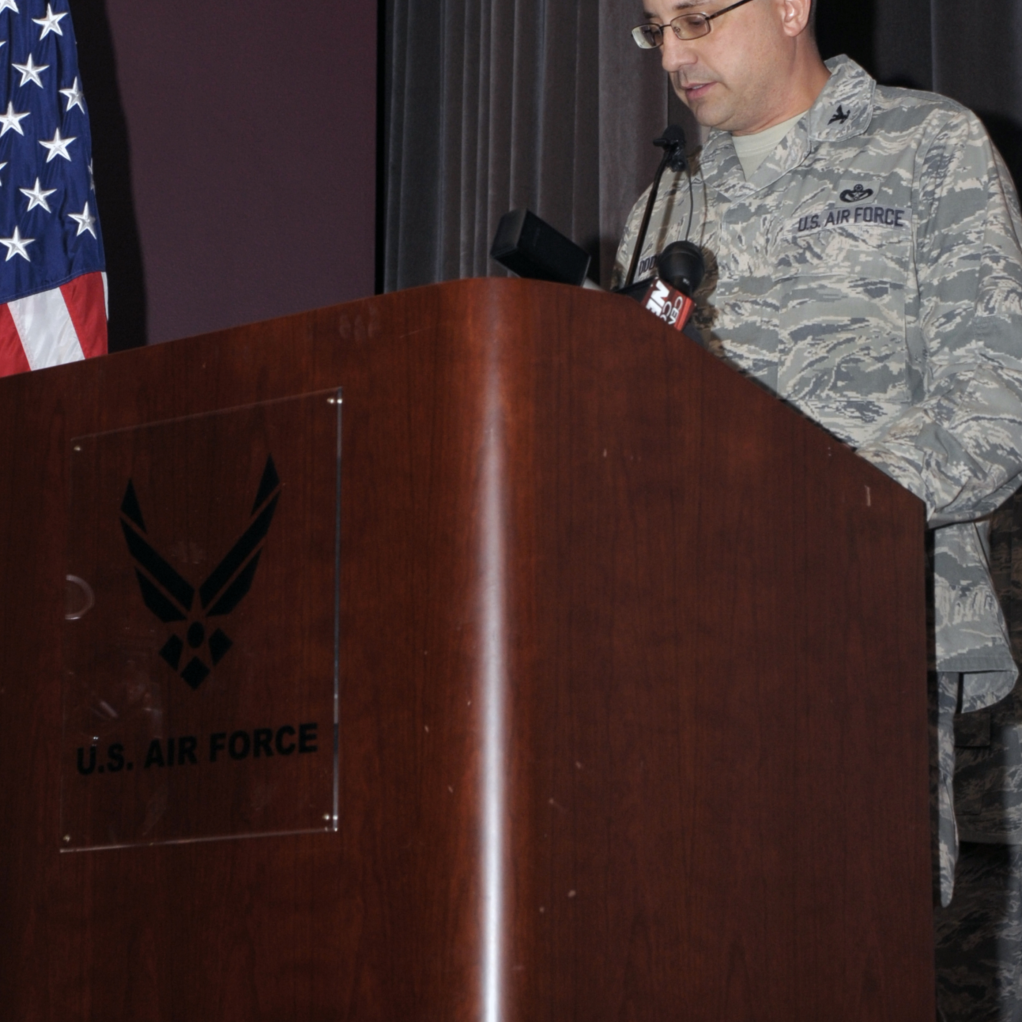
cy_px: 450
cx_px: 510
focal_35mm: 75
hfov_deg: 23.1
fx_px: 2505
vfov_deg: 23.0
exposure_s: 1/60
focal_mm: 58
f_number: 6.3
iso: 640
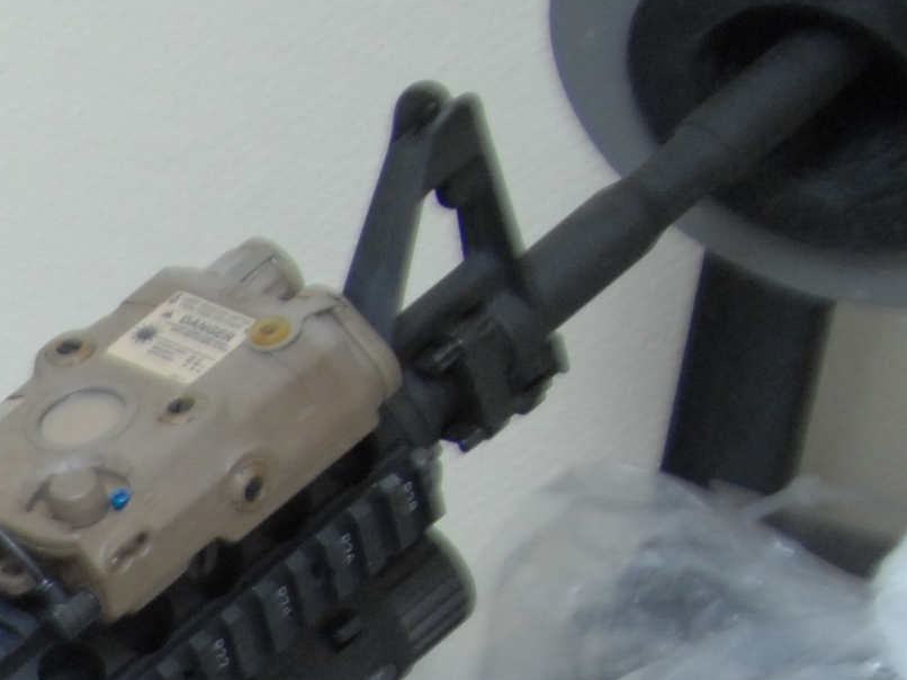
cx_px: -1431
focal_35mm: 184
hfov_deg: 9.3
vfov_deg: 7.7
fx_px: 4820
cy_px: 1377
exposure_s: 1/250
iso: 400
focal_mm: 24
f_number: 3.5
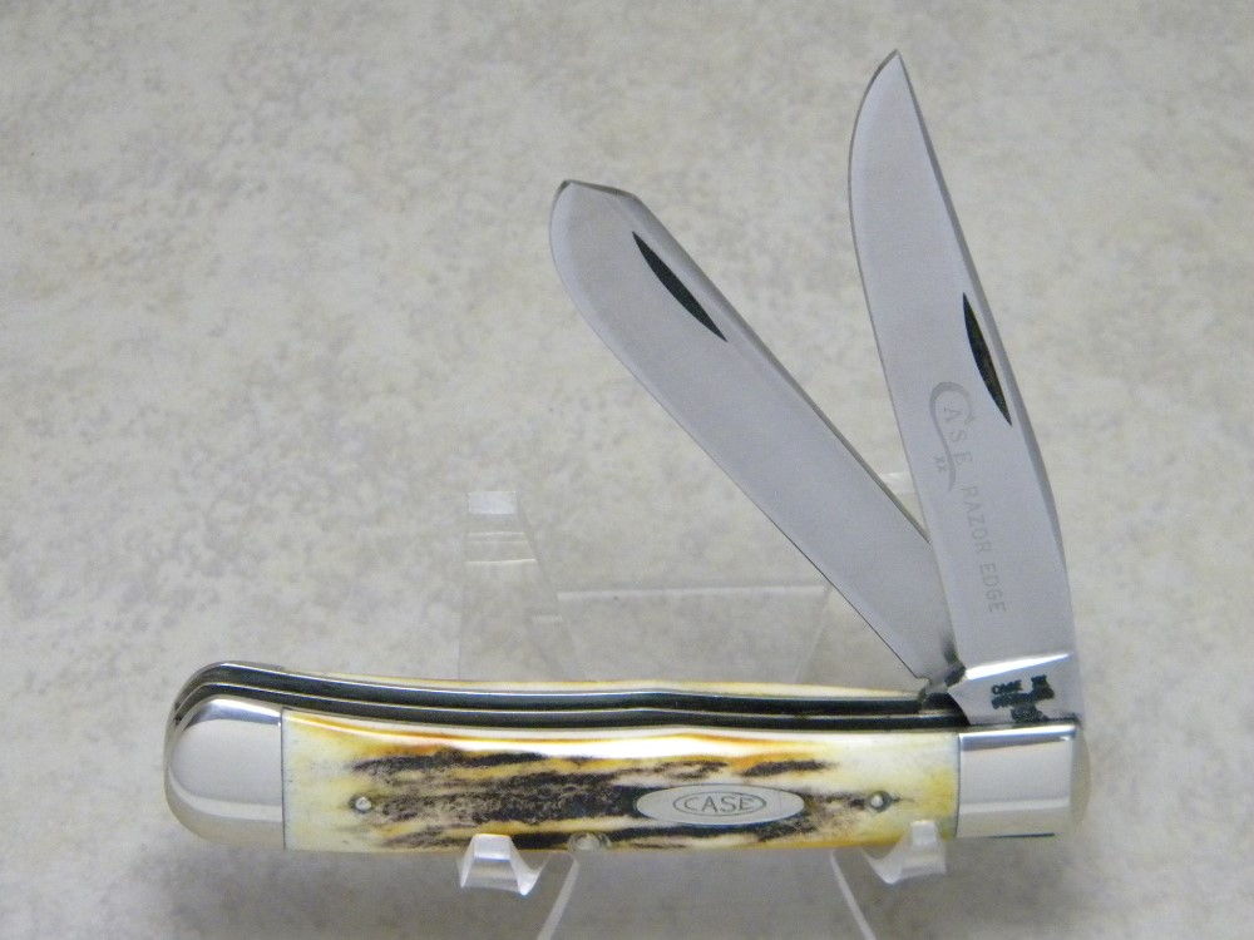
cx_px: 627
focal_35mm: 105
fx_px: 3804
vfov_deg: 14.1
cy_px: 470
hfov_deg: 18.7
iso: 800
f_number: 4.7
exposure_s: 1/60.3
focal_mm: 19
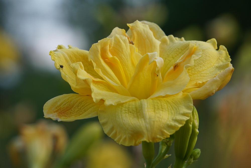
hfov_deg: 8.3
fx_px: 1727
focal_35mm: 248
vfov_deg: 5.6
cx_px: 126
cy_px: 84
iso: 500
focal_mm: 165
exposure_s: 1/320
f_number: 8
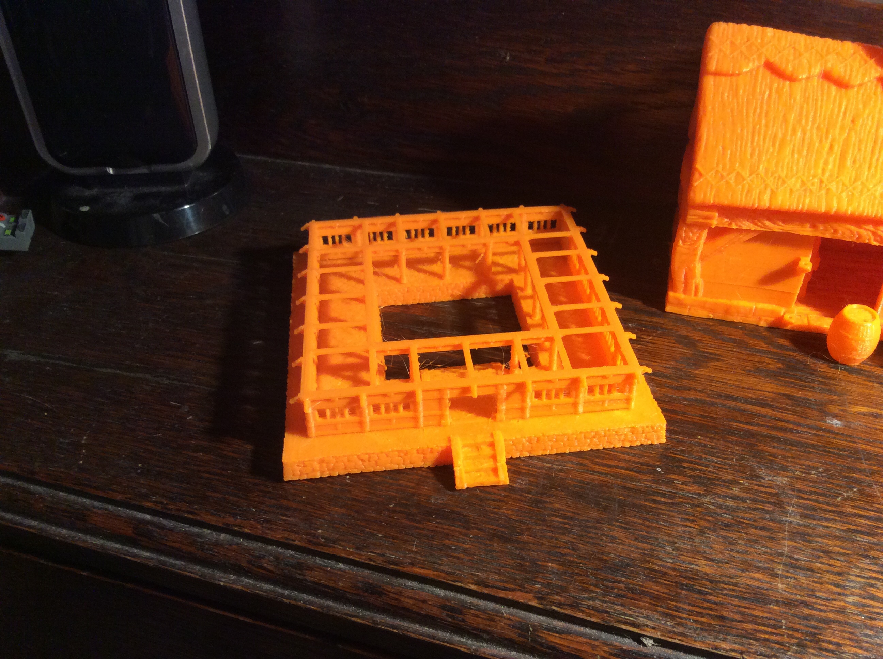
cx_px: 442
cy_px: 330
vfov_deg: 44.1
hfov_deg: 56.9
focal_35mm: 32
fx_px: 815
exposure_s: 1/25
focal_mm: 3.3
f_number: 2.4
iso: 100
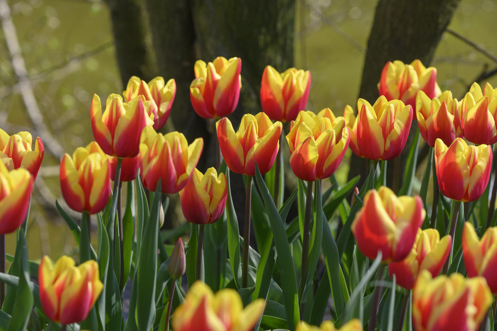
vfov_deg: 6.5
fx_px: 2912
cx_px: 242
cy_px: 172
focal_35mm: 211
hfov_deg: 9.8
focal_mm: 200
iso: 400
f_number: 8
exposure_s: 1/800
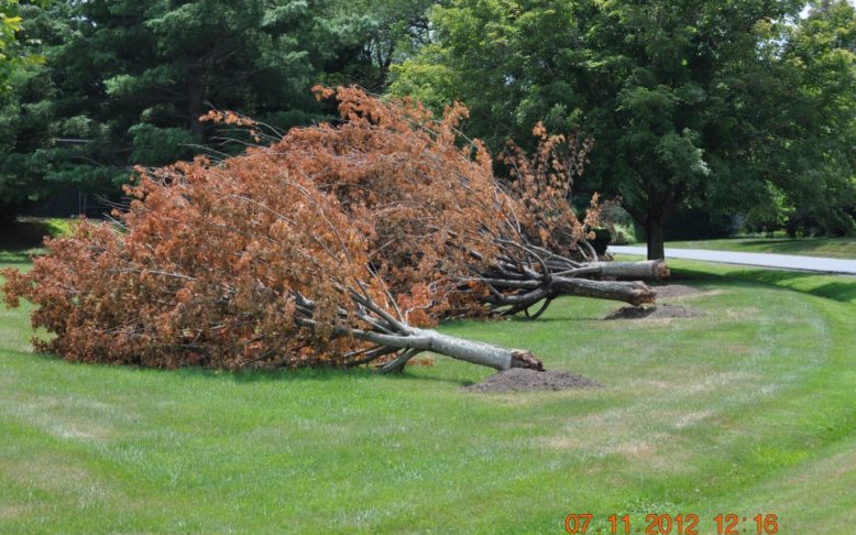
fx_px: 1971
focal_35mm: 85
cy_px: 282
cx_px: 429
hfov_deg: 24.5
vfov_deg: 15.4
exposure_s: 1/250
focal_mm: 55
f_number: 8
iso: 200
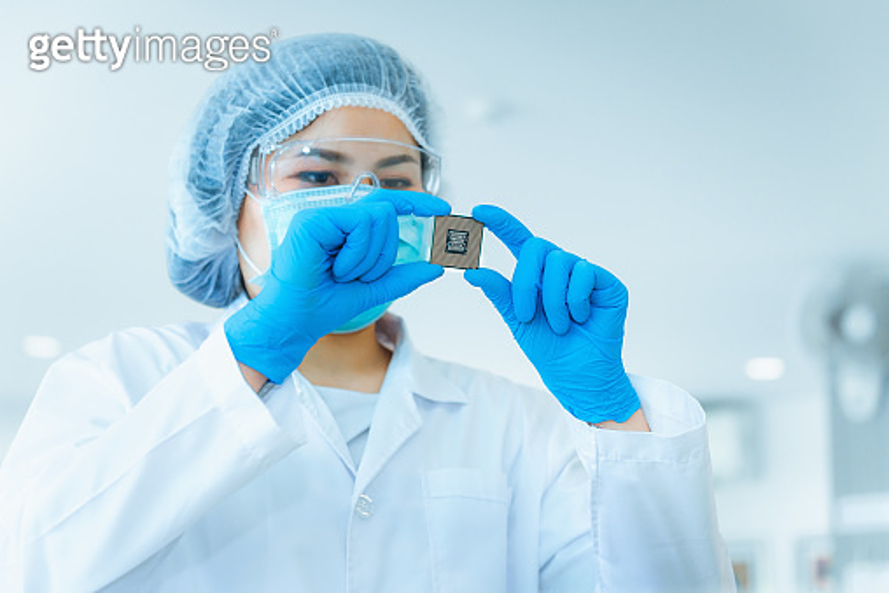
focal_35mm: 70
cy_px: 296
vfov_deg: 19.5
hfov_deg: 28.8
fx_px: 1729
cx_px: 444
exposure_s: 1/60
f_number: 4
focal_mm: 70
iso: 250
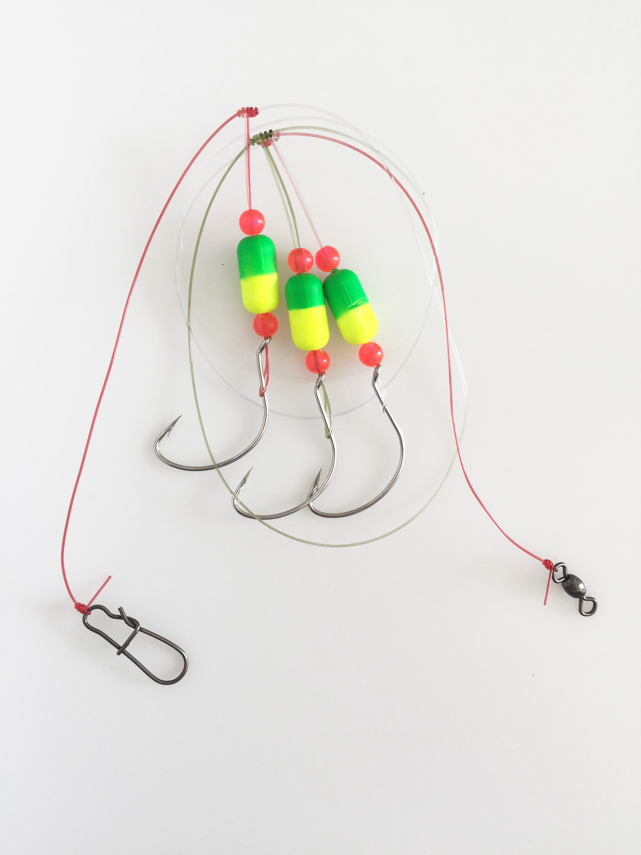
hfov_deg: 48.2
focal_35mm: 29
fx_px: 716
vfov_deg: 61.7
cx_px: 320
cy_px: 428
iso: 40
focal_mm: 4.15
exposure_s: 1/60
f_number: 2.2
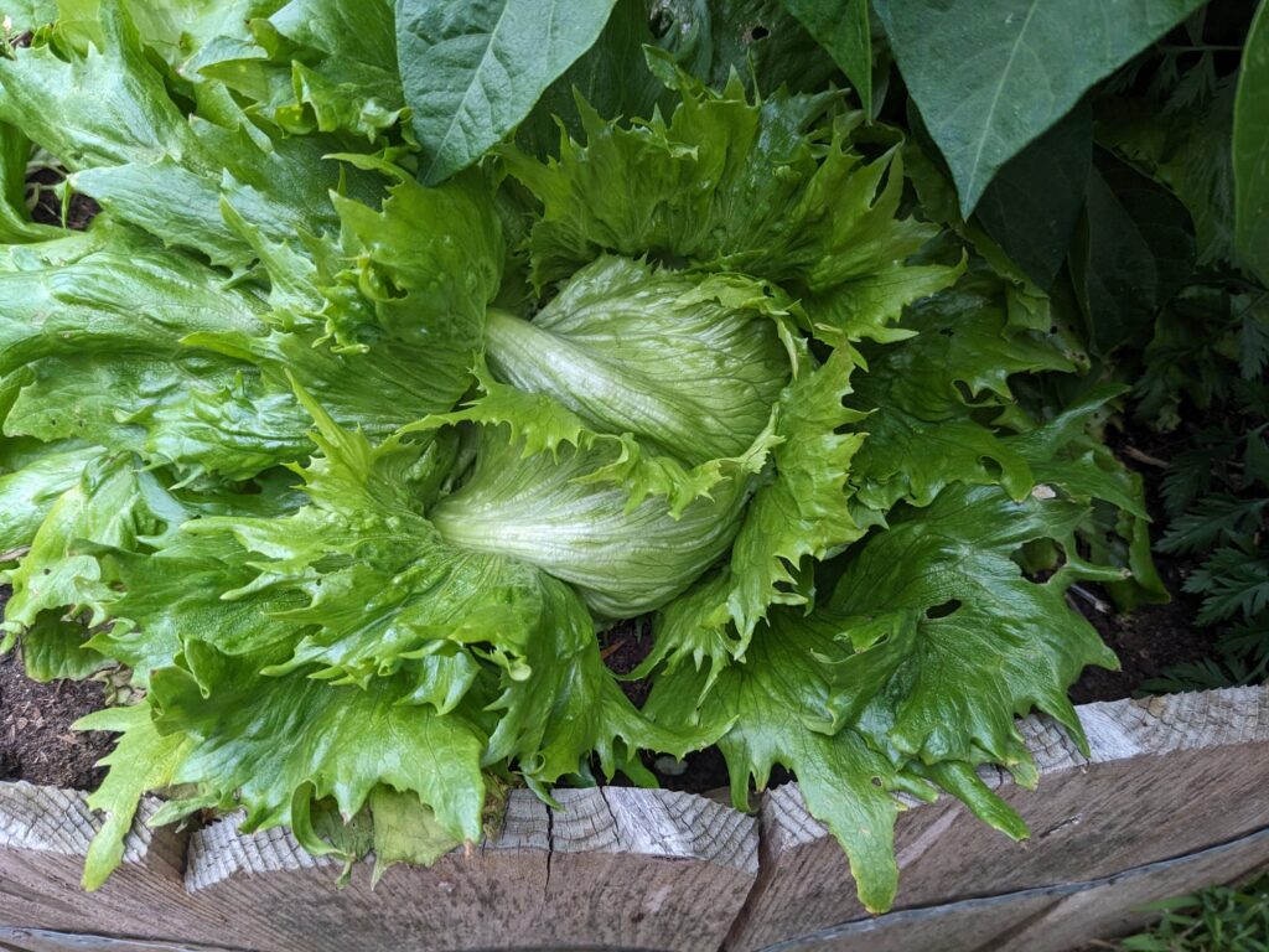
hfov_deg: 65.3
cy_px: 476
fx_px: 990
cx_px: 634
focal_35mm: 27
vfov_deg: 51.4
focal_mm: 4.38
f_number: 1.73
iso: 104
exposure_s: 1/120
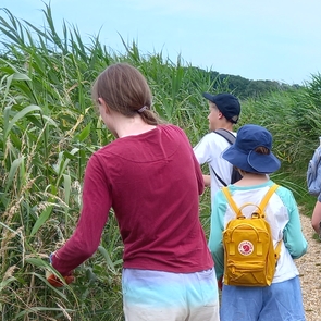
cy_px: 260
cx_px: 324
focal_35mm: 74
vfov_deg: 23.0
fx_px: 776
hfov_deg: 22.4
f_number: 2
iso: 25
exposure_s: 1/240
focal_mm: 4.6
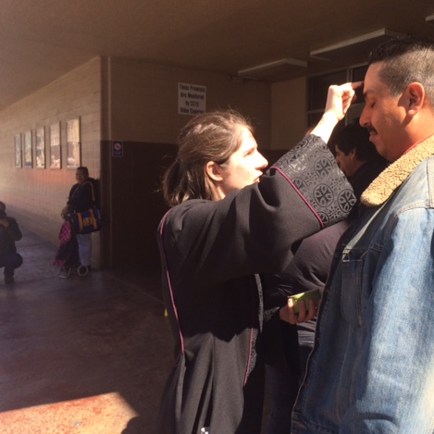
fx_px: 496
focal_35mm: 35
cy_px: 216
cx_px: 282
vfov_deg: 47.2
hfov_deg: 46.6
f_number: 2.2
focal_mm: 4.15
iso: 32
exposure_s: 1/631
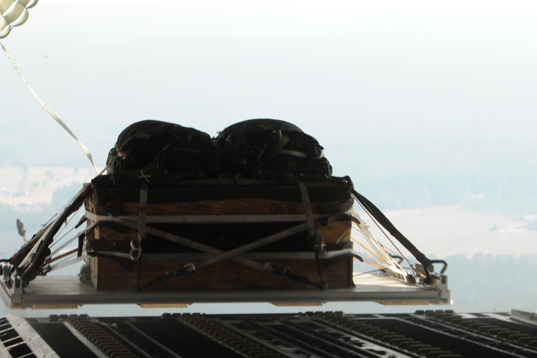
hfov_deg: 10.5
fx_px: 2923
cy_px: 220
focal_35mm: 196
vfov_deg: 7.0
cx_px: 269
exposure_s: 1/250
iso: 400
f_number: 11
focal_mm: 66
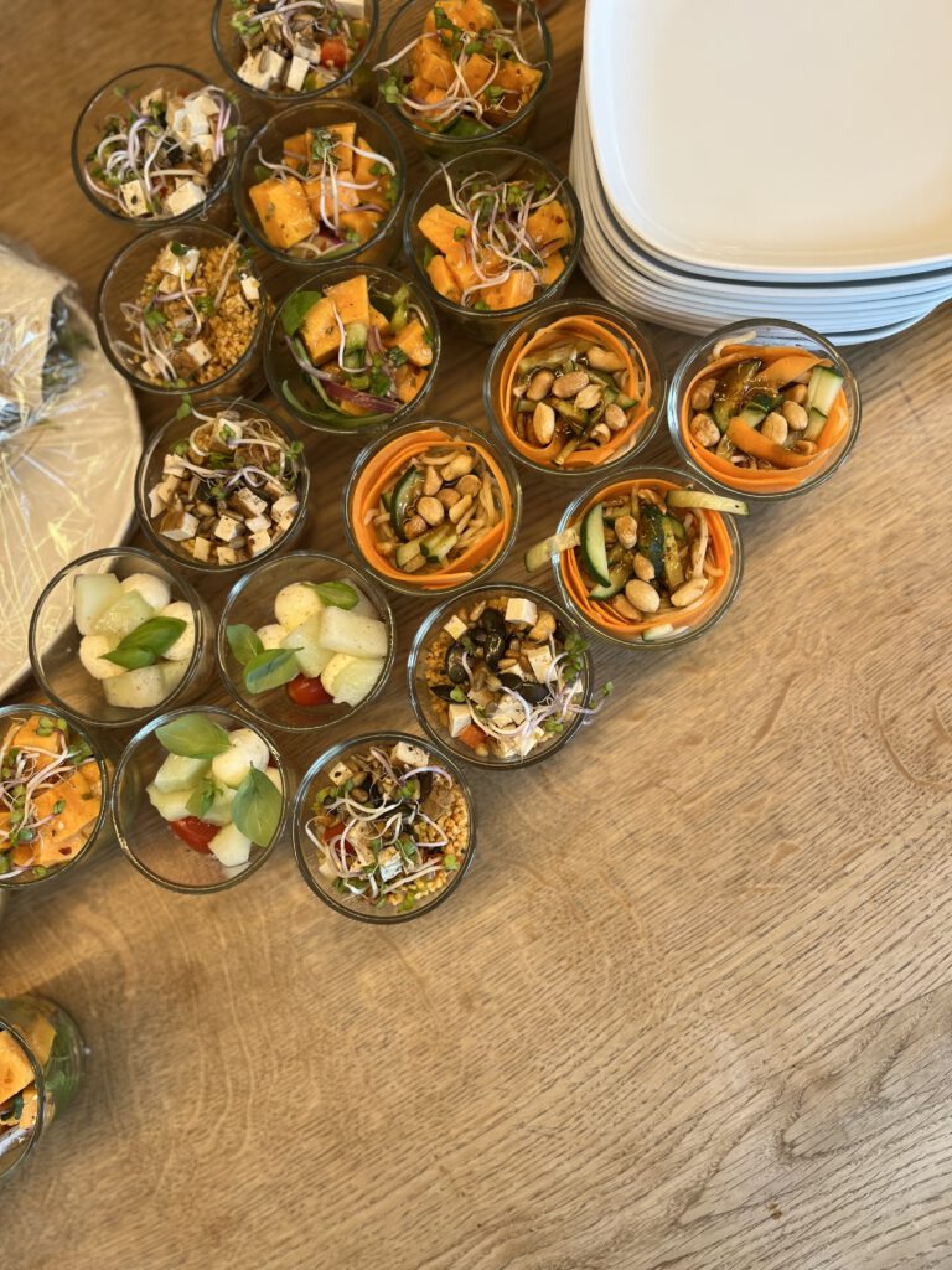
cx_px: 476
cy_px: 635
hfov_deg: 53.1
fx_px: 953
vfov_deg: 67.3
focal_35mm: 26
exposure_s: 1/121
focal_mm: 5.1
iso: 80
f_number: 1.6
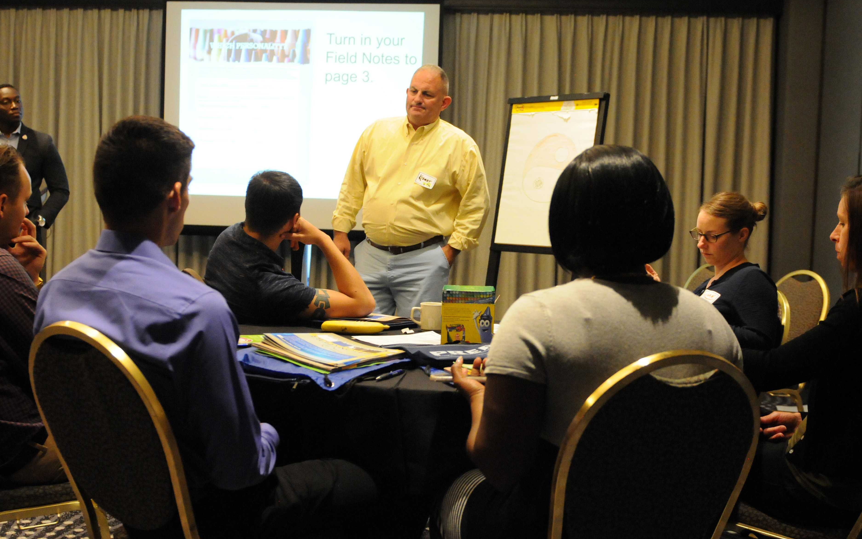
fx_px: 987
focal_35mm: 42
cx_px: 442
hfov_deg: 47.2
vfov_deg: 30.5
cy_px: 273
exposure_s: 1/200
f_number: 2.8
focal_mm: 24
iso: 2500
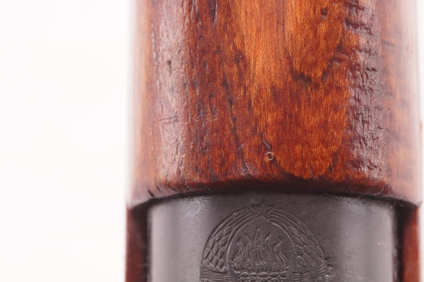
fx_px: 3224
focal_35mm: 274
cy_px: 284
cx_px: 263
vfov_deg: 5.0
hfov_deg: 7.5
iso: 800
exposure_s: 1/125
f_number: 5.6
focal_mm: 90
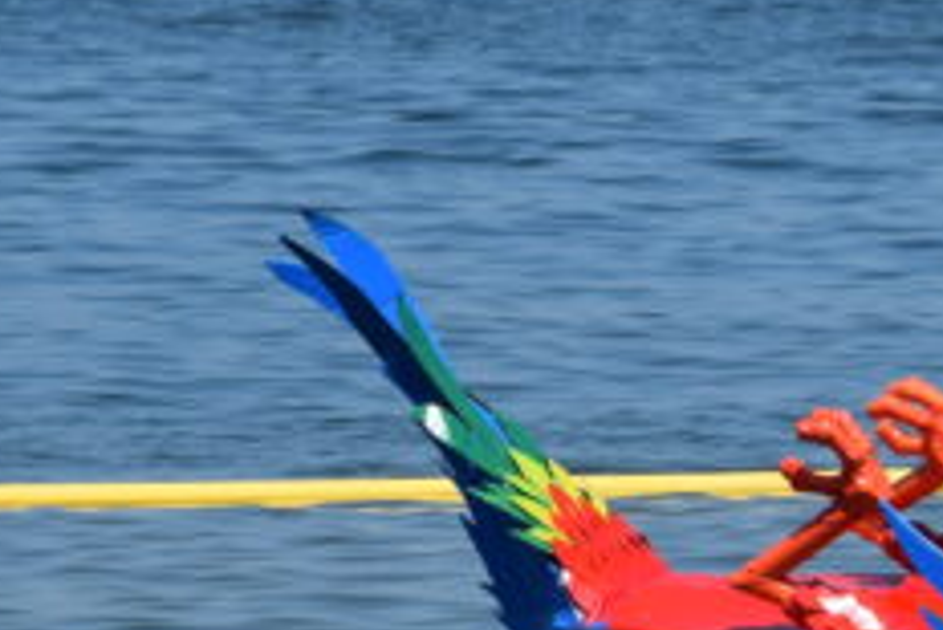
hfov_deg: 2.6
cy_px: 417
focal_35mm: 794
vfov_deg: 1.7
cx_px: 1691
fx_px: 20811
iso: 200
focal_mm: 120
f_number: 8
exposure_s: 1/1000
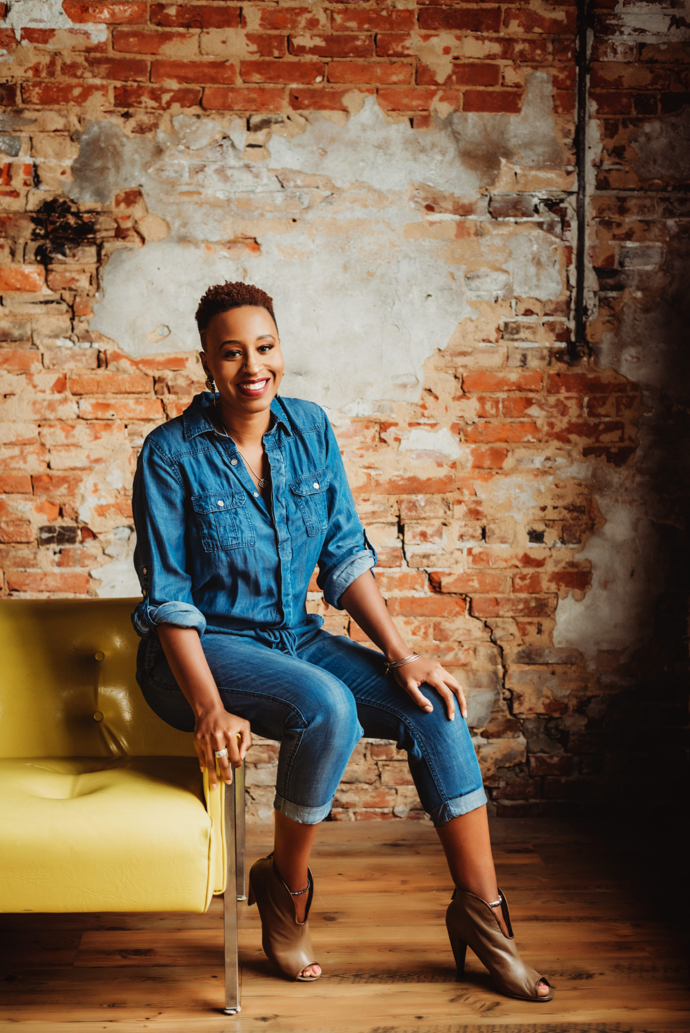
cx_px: 345
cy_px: 516
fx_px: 1436
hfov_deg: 27.0
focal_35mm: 50
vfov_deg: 39.6
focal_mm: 50
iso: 1000
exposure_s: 1/250
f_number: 2.8
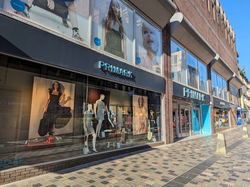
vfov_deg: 56.8
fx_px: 173
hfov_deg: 71.6
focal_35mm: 24
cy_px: 94
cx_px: 125
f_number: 1.85
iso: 42
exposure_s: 1/906
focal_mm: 6.81
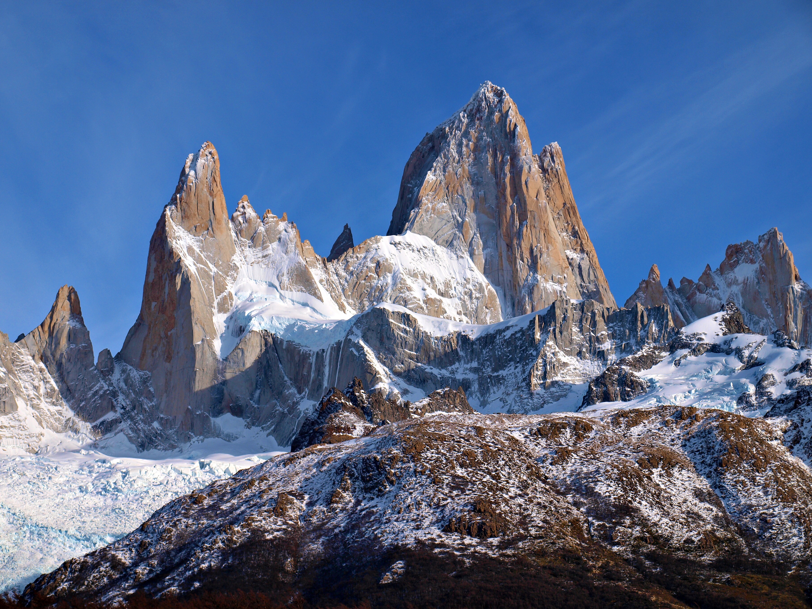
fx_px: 1970
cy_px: 304
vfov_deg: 17.6
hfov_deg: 23.3
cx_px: 406
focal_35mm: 84
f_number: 8
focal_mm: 42
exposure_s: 1/640
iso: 100
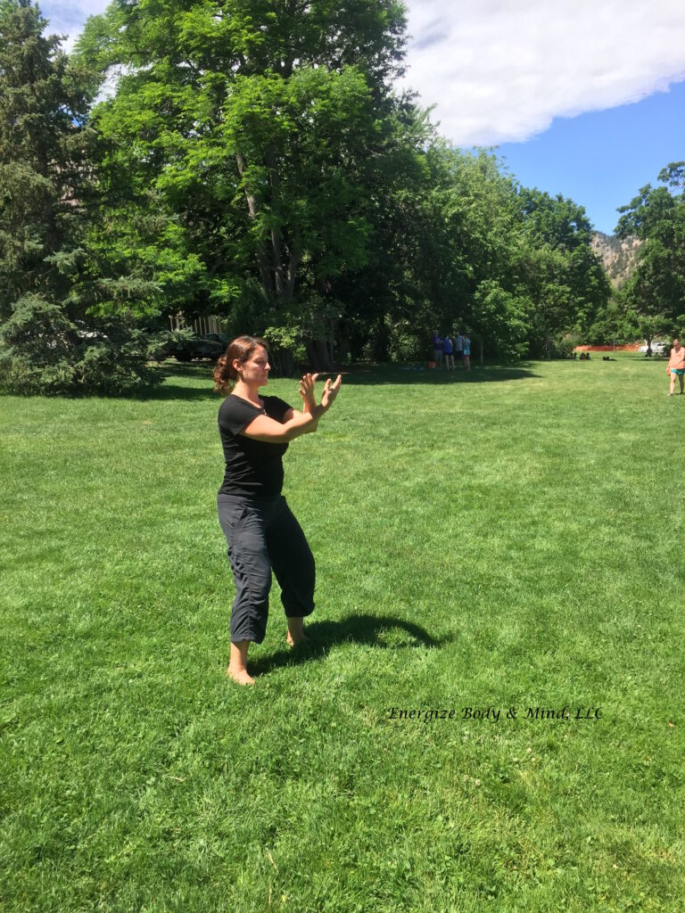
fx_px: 765
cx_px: 342
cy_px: 456
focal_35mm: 29
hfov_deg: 48.2
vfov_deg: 61.7
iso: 32
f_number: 2.2
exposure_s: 1/860
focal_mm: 4.15
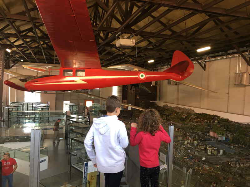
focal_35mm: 29
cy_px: 94
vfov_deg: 48.2
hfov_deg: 61.7
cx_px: 125
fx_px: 209
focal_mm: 4.15
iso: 40
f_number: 2.2
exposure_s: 1/17
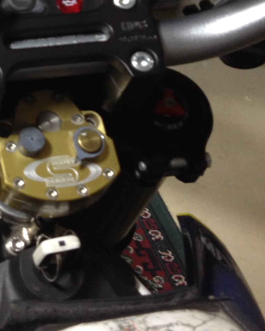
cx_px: -102
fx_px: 1157
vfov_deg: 15.7
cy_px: -67
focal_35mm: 118
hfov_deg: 12.6
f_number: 2.4
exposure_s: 1/20
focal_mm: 4.28
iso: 80
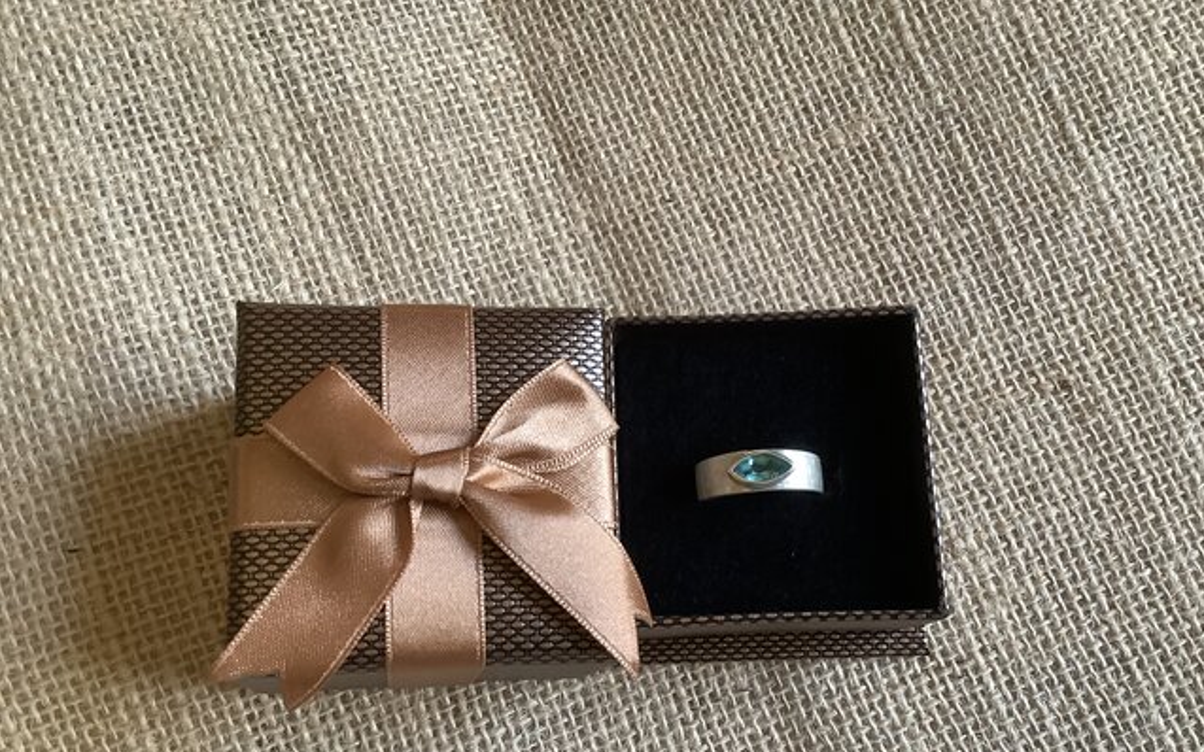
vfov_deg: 38.2
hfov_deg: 58.1
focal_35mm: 33
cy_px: 450
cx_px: 603
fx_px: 1083
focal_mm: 3.3
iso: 320
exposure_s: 1/60
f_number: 2.4
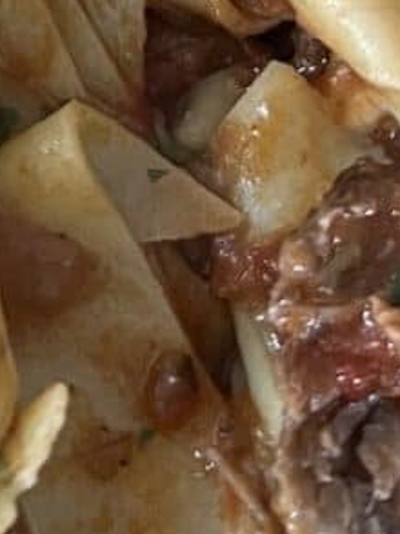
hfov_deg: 10.5
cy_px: -616
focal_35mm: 136
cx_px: -231
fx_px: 2098
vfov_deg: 12.4
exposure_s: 1/60
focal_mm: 5.7
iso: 500
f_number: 1.5
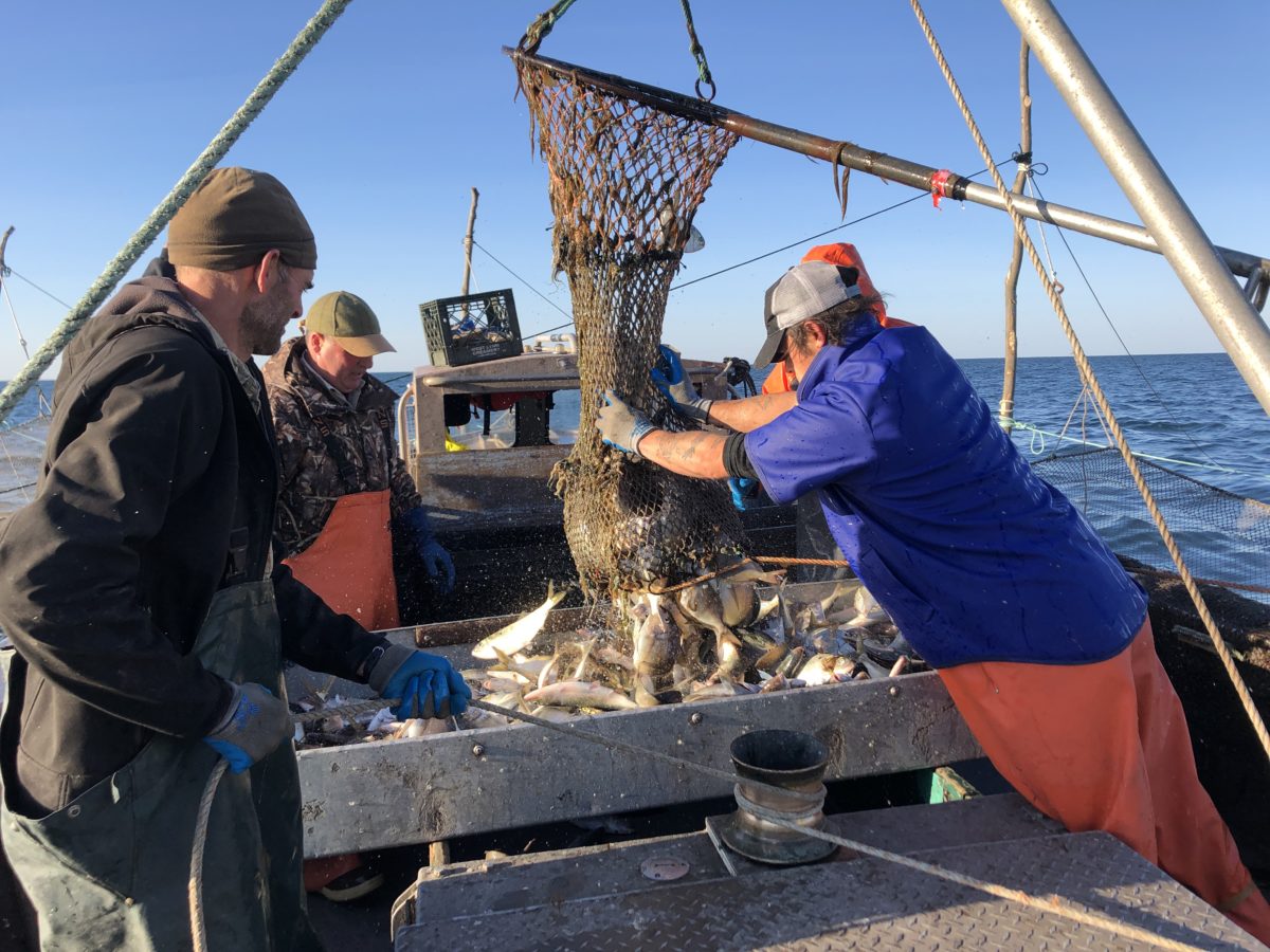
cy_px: 476
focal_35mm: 28
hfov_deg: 63.4
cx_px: 635
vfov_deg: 49.7
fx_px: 1027
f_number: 1.8
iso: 20
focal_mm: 3.99
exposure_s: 1/823
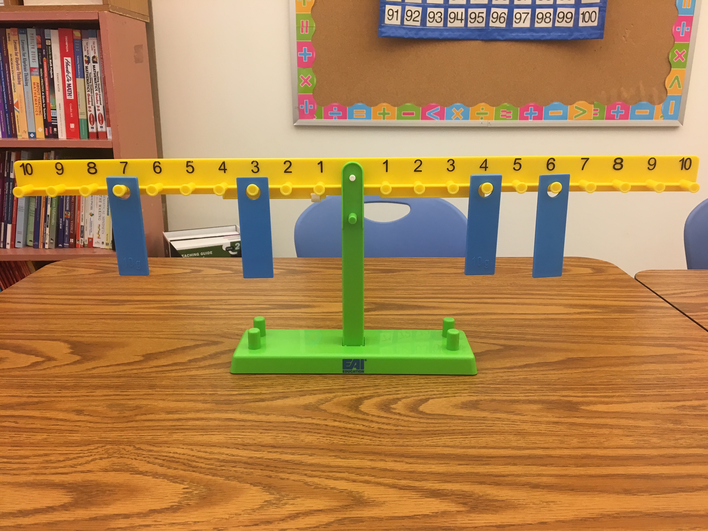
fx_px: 593
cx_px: 354
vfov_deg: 48.2
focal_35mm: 29
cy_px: 266
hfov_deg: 61.7
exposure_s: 1/30
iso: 64
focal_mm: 4.15
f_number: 2.2
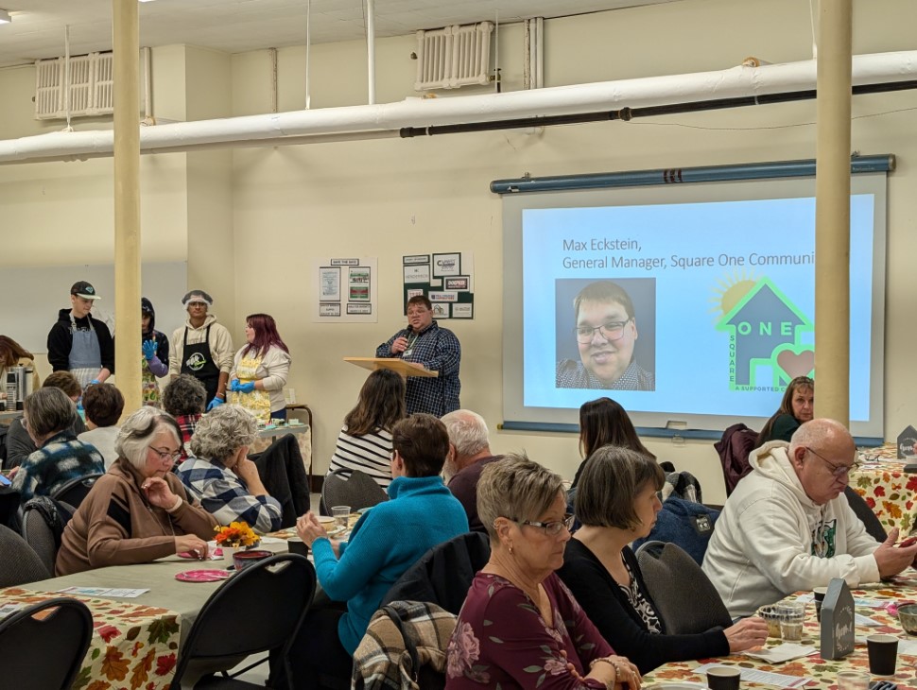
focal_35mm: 49
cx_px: 458
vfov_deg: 29.7
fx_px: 1300
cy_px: 345
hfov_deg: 38.9
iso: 43
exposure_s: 1/40
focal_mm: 6.9
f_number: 1.68
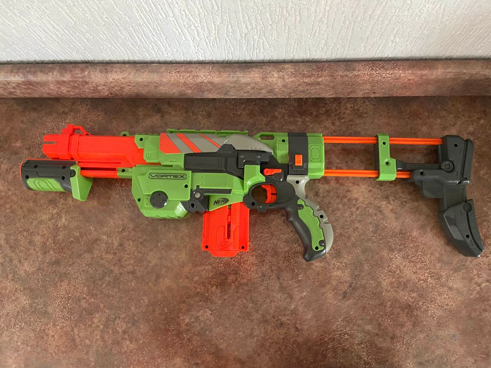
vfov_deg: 53.1
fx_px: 369
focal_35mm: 26
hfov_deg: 67.3
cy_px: 184
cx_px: 246
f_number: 1.8
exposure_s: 1/41
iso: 500
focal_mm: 4.25
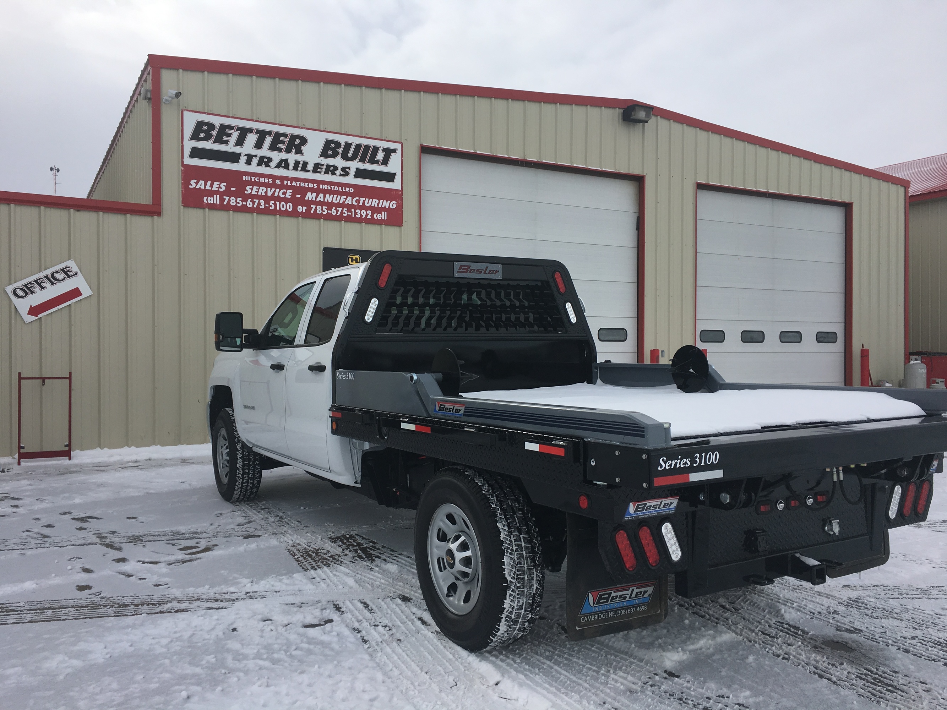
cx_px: 474
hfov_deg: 61.7
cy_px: 355
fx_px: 793
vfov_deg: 48.2
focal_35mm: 29
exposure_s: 1/2481
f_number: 2.2
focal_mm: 4.15
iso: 25
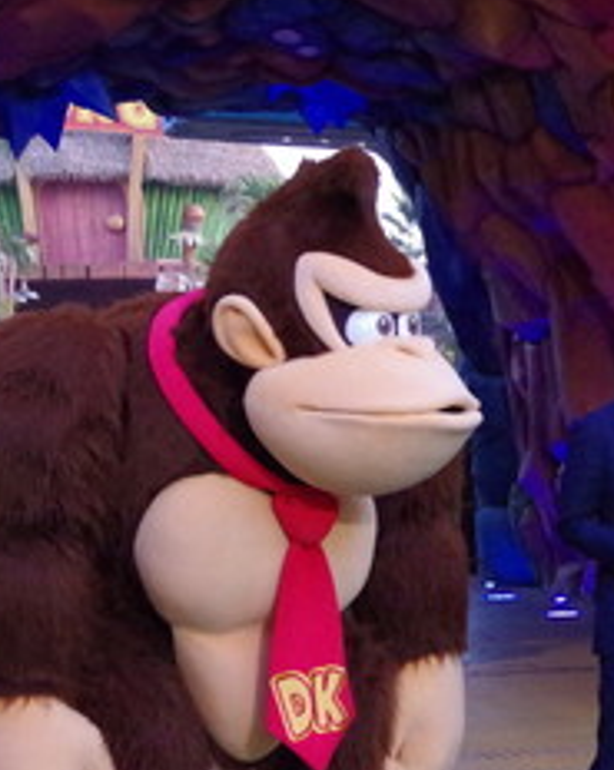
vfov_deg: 17.1
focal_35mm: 112
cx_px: 694
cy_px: 539
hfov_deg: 13.4
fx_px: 2549
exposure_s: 1/250
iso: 6400
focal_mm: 36
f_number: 6.3
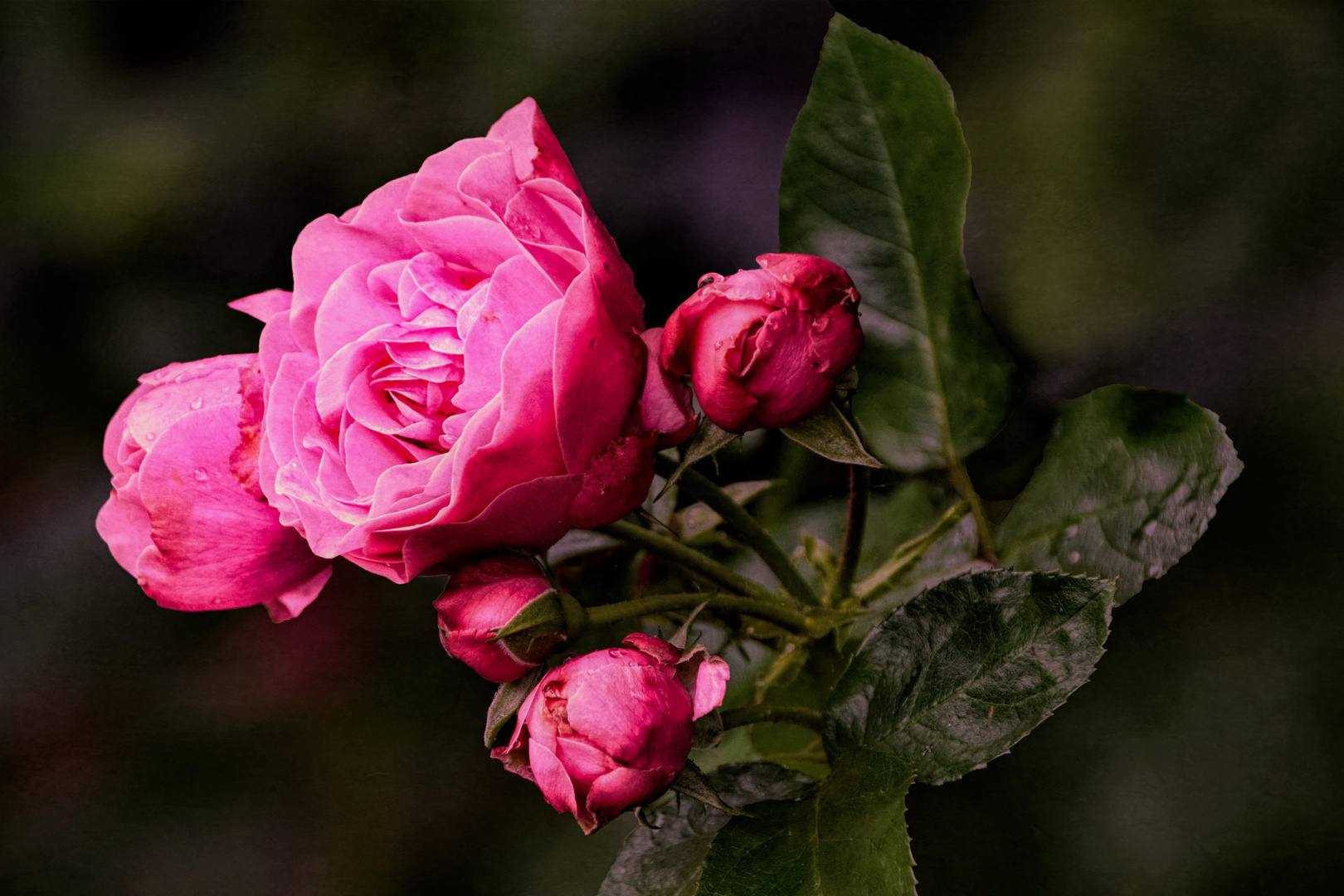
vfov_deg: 3.7
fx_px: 13999
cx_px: 672
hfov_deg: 5.5
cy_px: 448
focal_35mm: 375
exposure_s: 1/250
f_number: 6.3
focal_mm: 250
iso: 560
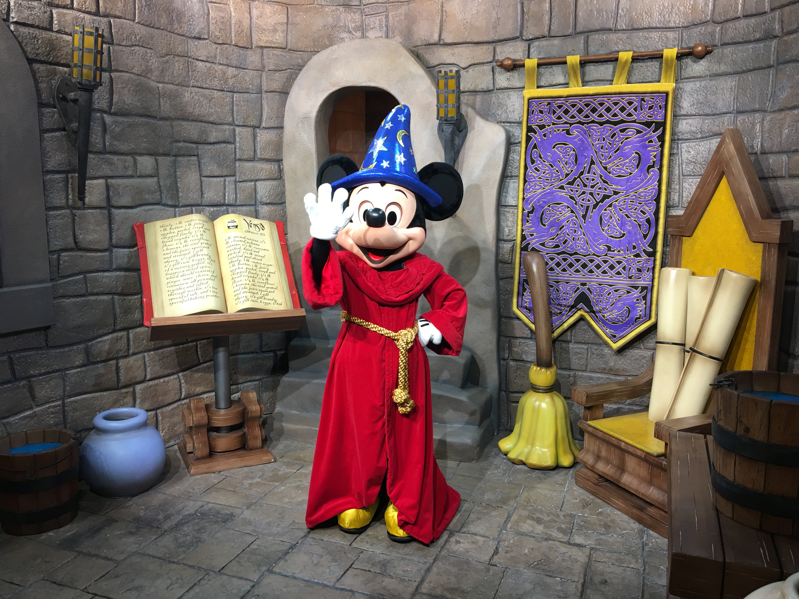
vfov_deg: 48.2
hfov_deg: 61.7
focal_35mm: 29
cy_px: 300
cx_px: 400
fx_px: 669
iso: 25
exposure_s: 1/15
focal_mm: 4.15
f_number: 2.2
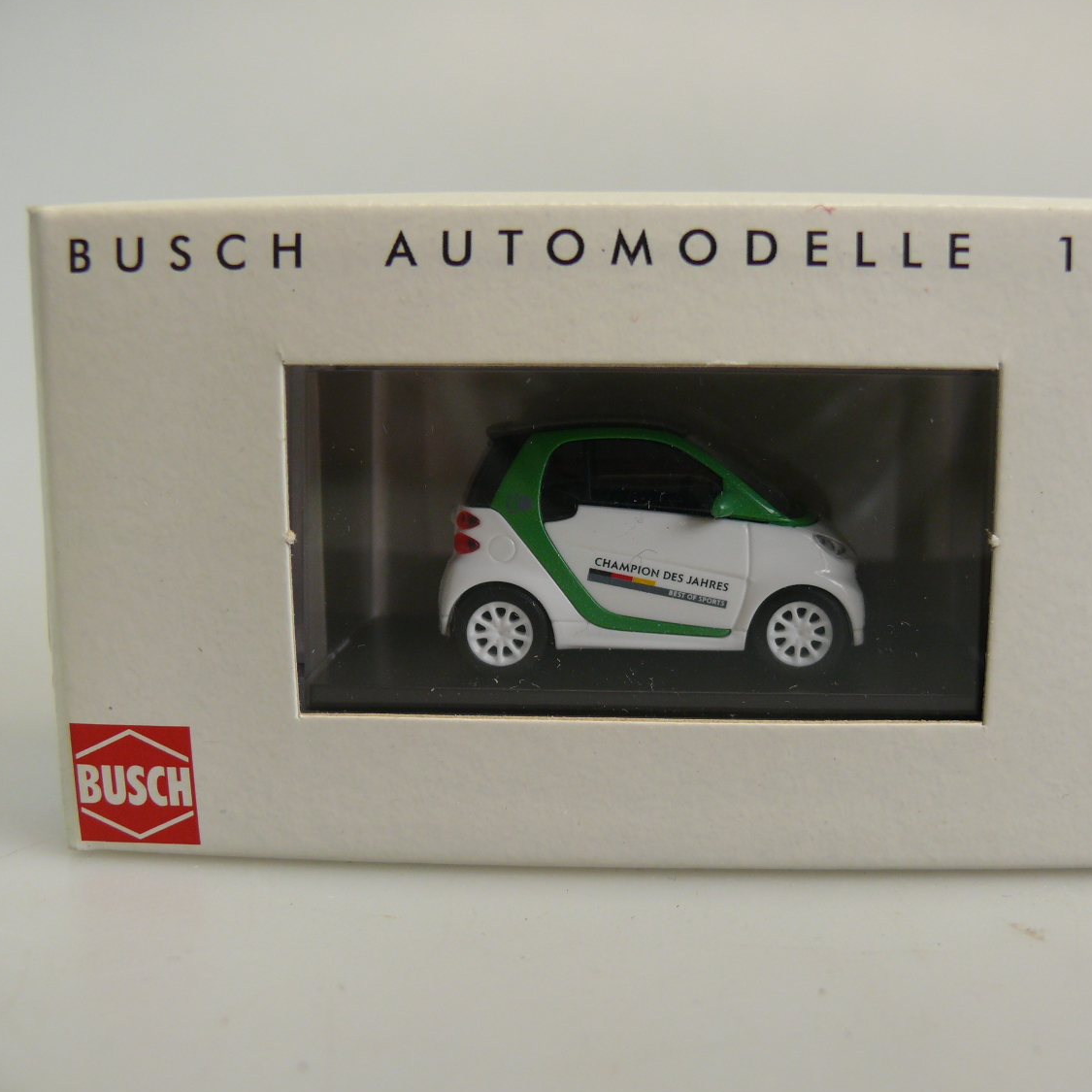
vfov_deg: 38.3
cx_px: 662
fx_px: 1570
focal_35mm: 44
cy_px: 553
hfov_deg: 38.2
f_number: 2.8
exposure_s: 1/100
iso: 100
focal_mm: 7.4
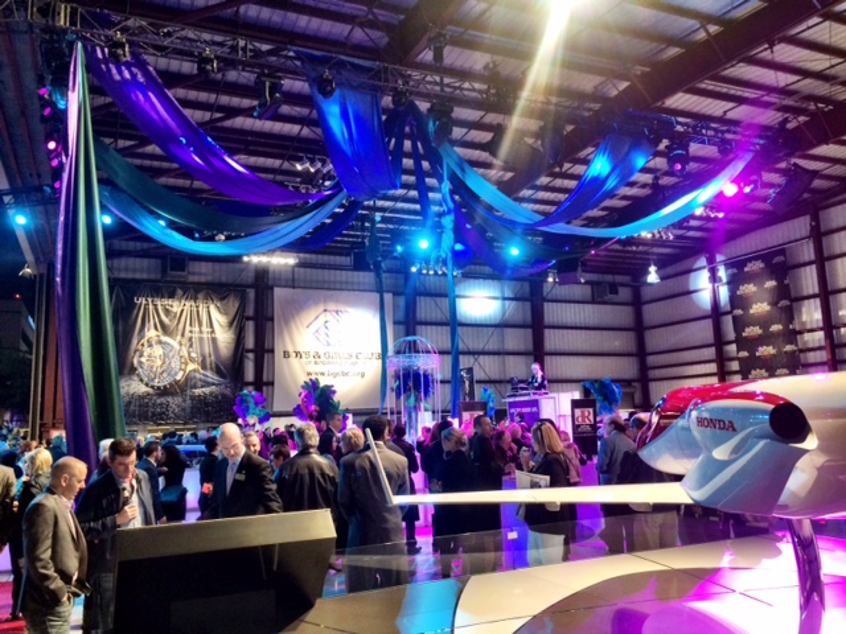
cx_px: 423
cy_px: 317
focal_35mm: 29
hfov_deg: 61.7
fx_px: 709
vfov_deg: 48.2
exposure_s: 1/30
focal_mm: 4.15
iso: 100
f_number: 2.2
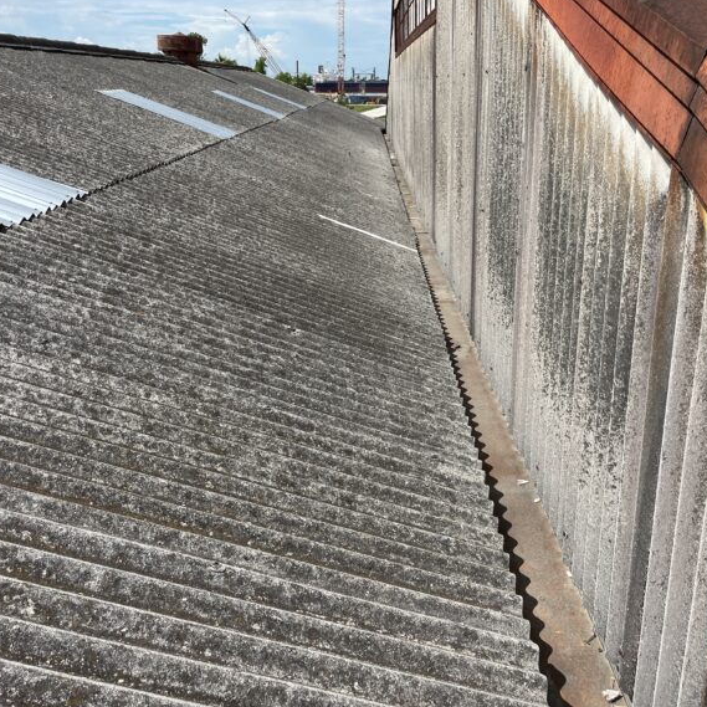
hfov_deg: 52.2
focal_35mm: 31
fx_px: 716
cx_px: 422
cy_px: 350
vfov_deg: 52.5
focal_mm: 4.2
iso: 32
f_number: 1.6
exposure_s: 1/3610
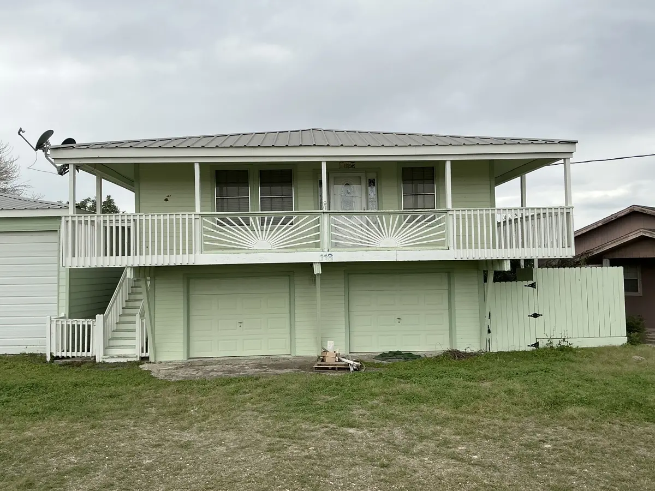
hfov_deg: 63.4
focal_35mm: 28
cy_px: 246
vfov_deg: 49.7
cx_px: 328
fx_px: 530
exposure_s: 1/657
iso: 25
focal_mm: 3
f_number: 1.8
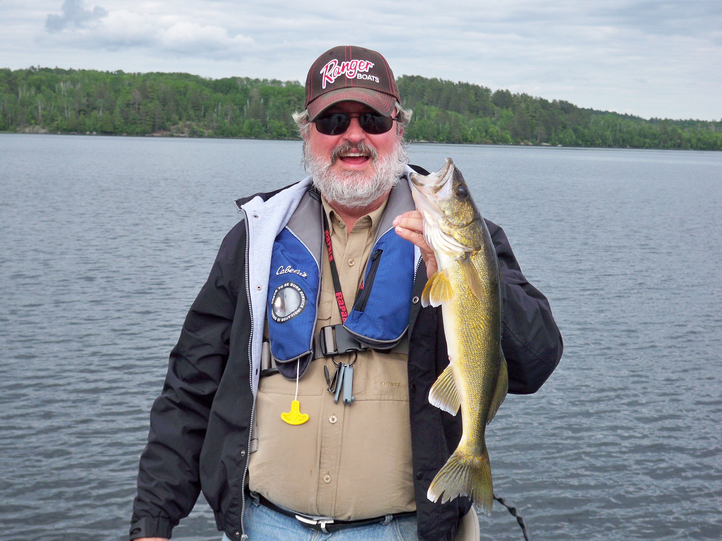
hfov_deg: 28.2
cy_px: 270
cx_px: 359
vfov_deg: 21.3
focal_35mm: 69
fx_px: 1439
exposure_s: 1/320
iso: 80
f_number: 4.5
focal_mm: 12.1
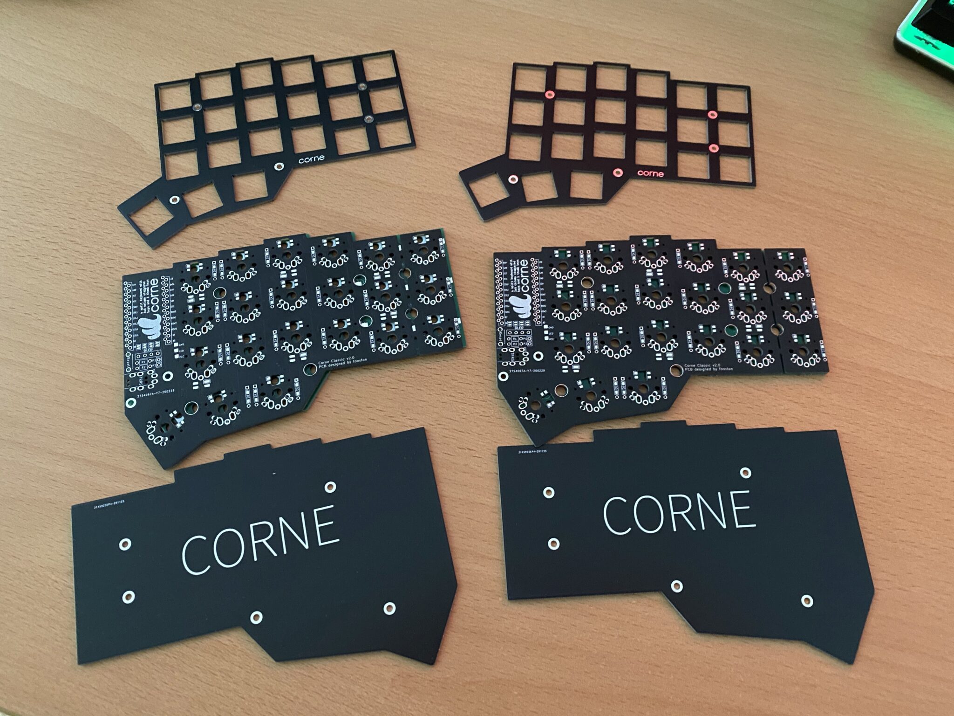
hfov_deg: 67.3
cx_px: 477
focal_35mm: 26
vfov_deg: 53.1
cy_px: 358
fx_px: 717
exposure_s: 1/25
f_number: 1.8
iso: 800
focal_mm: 4.25
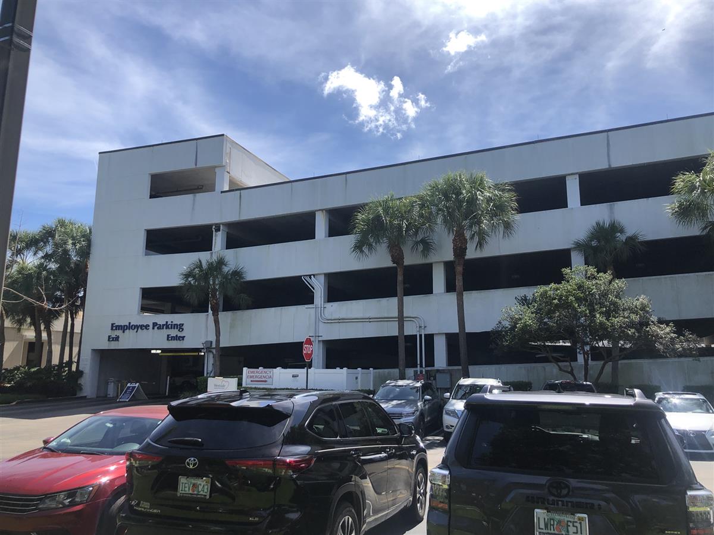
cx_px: 357
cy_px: 268
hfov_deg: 63.4
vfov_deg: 49.7
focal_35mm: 28
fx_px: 578
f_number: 1.8
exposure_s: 1/2024
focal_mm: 3.99
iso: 20
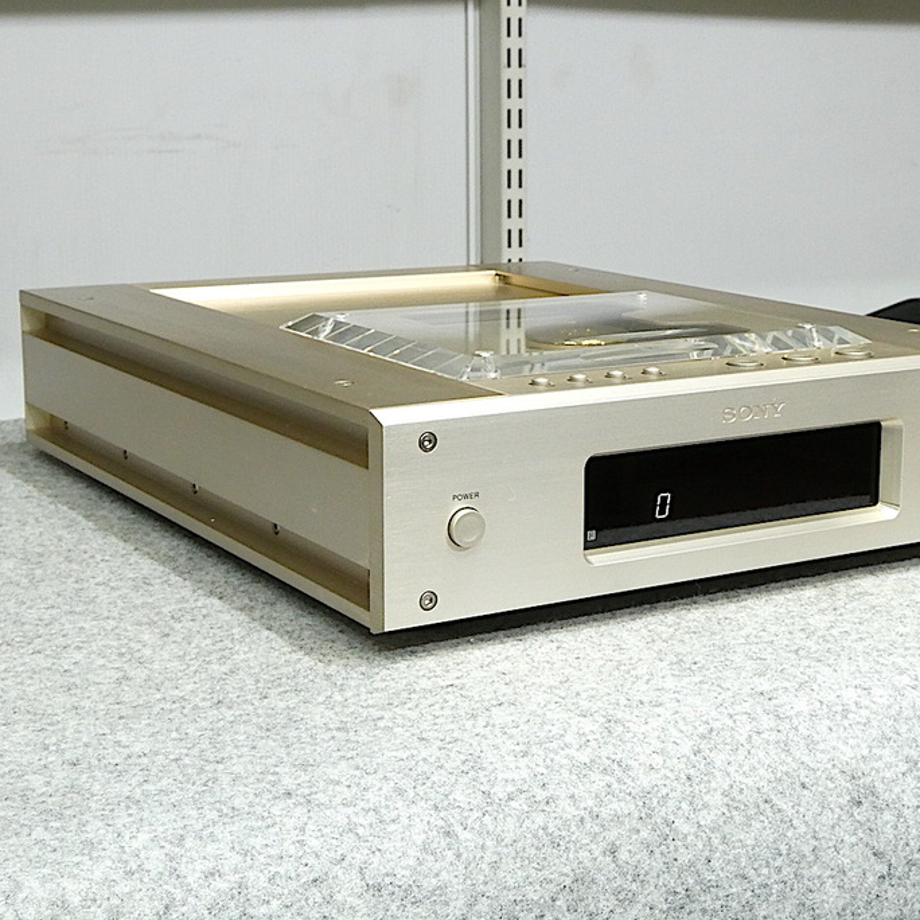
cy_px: 449
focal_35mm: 62
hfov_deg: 27.7
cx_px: 530
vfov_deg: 27.7
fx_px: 1864
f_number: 6.3
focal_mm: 9
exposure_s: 1/8
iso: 400
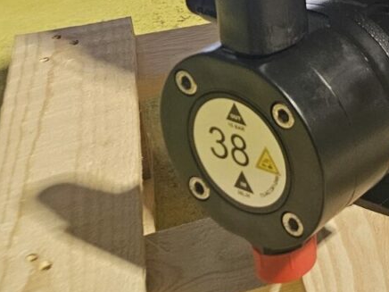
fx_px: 910
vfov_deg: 16.9
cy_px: -117
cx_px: 682
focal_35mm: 81
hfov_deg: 19.0
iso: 250
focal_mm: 6.3
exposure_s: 1/100
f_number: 1.7
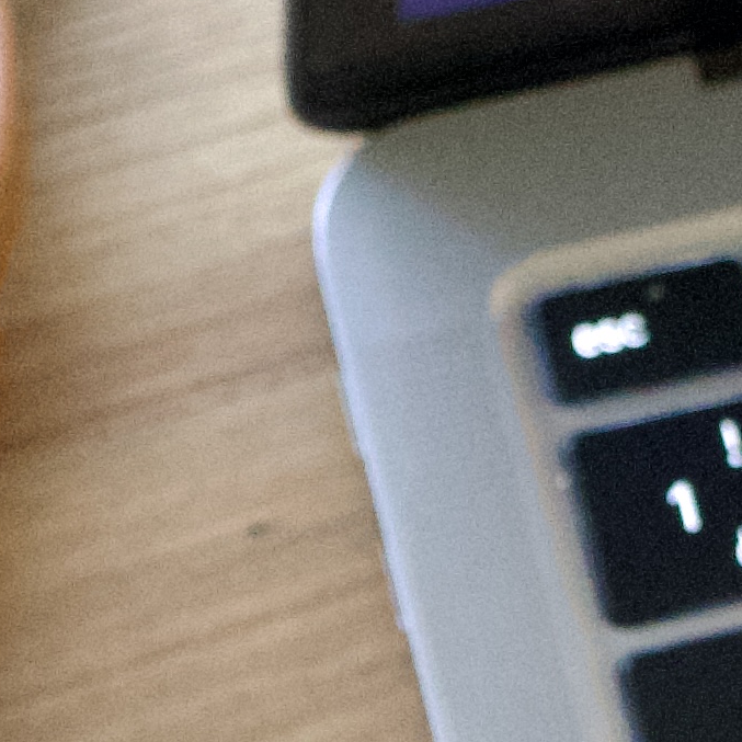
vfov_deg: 8.0
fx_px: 5117
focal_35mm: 211
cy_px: 1310
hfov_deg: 8.3
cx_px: 91
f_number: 2.8
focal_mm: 18.3
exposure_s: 1/30
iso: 3200
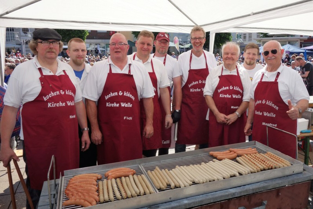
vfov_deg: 46.4
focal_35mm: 28
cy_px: 104
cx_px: 156
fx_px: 243
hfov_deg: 65.5
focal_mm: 10.4
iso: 125
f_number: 5.6
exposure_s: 1/400
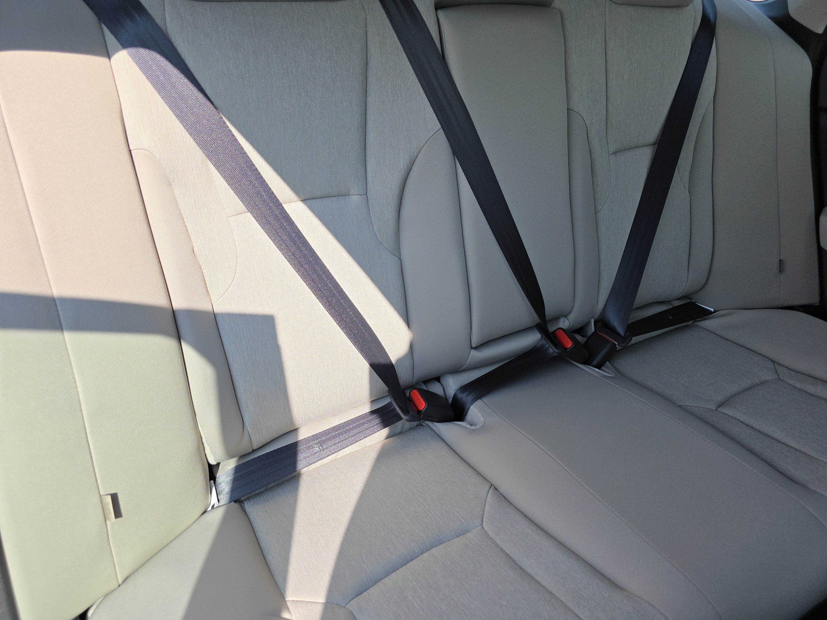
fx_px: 549
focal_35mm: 23
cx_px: 414
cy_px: 310
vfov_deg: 58.9
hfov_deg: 73.9
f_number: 1.7
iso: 80
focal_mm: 6.3
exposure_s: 1/2921
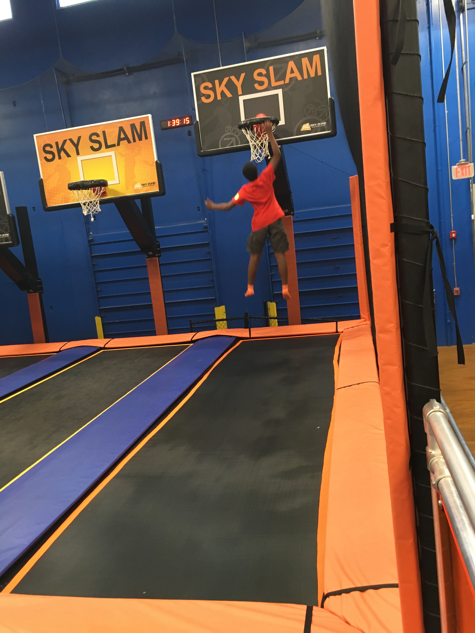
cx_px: 238
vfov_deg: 61.7
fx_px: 531
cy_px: 316
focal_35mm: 29
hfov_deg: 48.2
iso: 125
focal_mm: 4.15
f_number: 2.2
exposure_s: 1/30
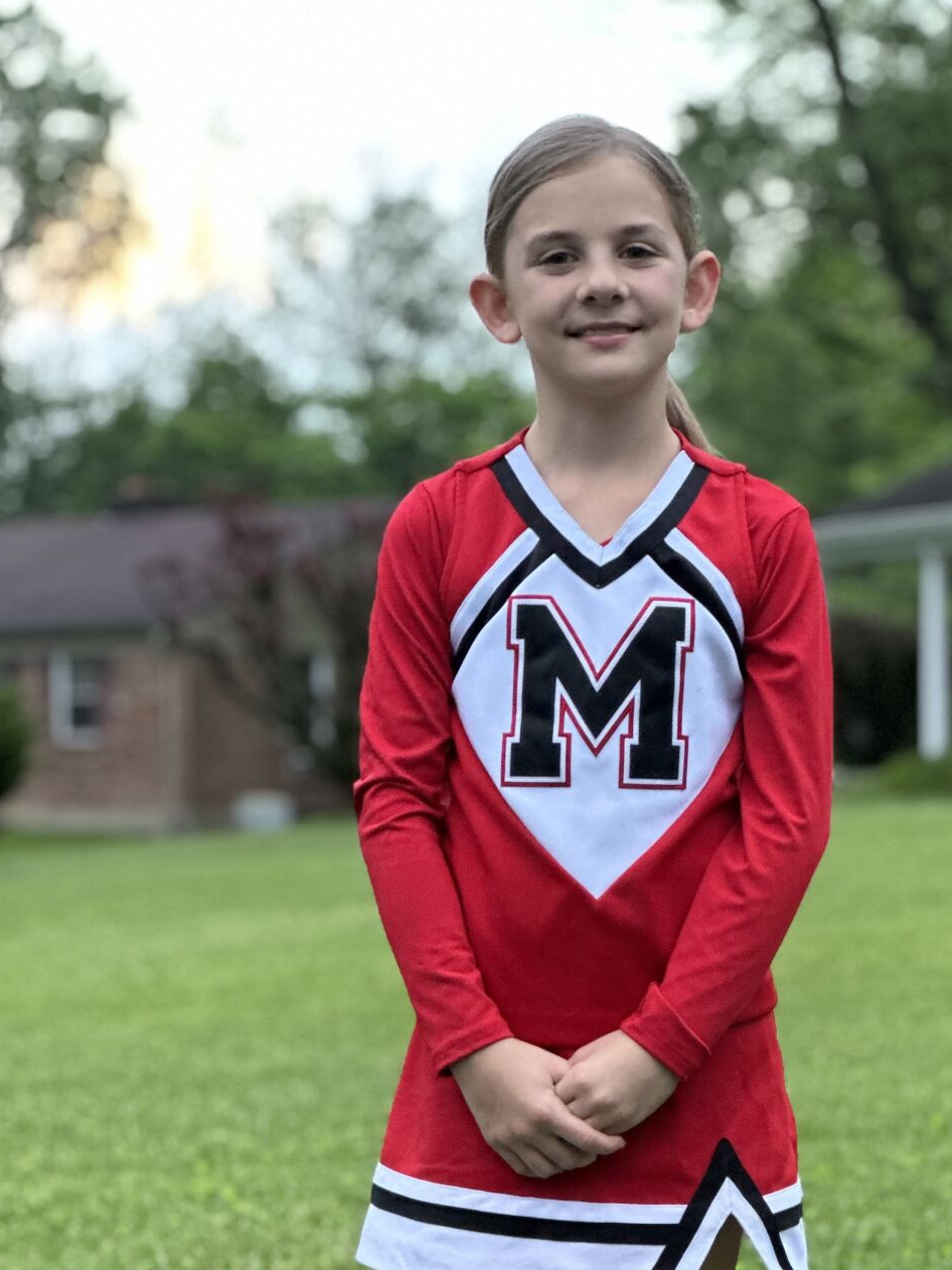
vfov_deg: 15.7
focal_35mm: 125
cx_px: 735
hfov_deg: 11.8
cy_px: 1023
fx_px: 4585
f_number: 2.8
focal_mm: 9
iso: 250
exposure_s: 1/40
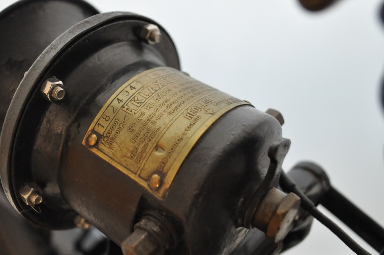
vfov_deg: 33.3
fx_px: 426
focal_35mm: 40
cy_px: 119
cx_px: 138
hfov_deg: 47.9
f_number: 3.8
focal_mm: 20
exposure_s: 1/30
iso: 1600
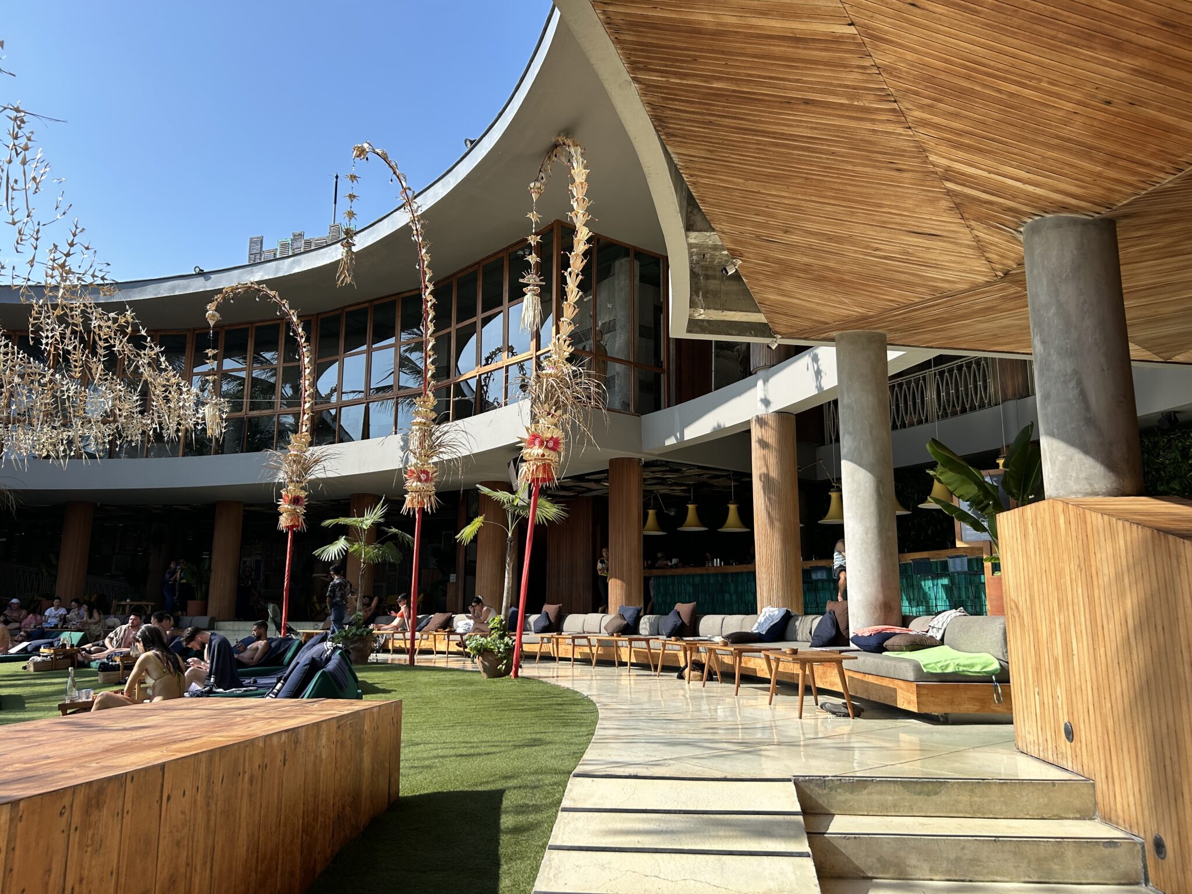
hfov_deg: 67.3
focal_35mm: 26
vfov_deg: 53.1
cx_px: 596
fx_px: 895
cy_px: 447
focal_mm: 5.7
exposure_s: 1/2632
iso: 50
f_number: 1.5
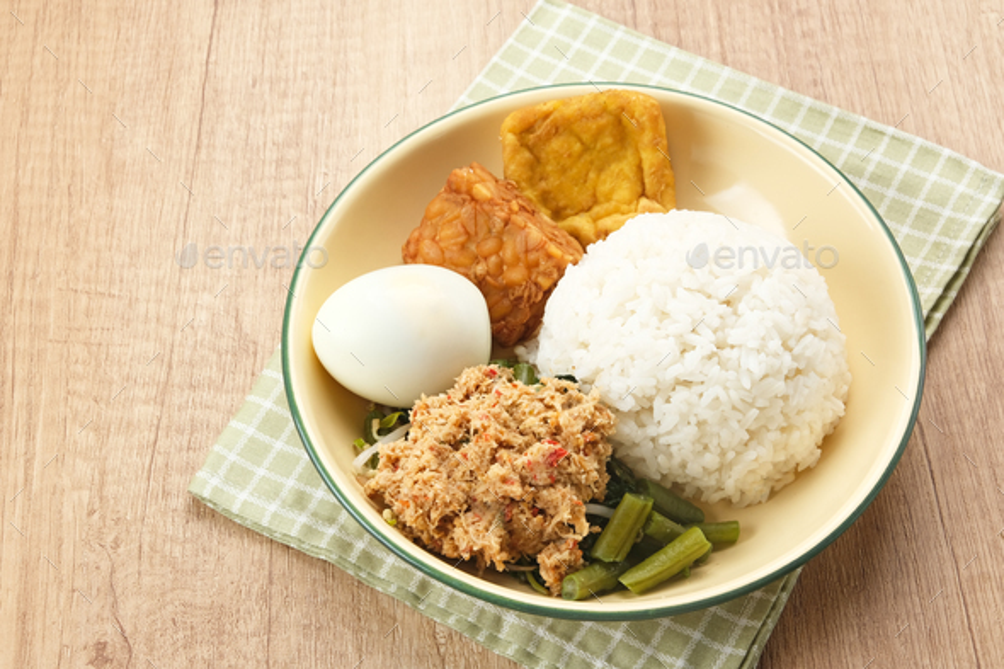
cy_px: 334
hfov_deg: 25.7
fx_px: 2202
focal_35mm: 79
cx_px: 502
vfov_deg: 17.3
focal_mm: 52.7
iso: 400
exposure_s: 1/80
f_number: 13
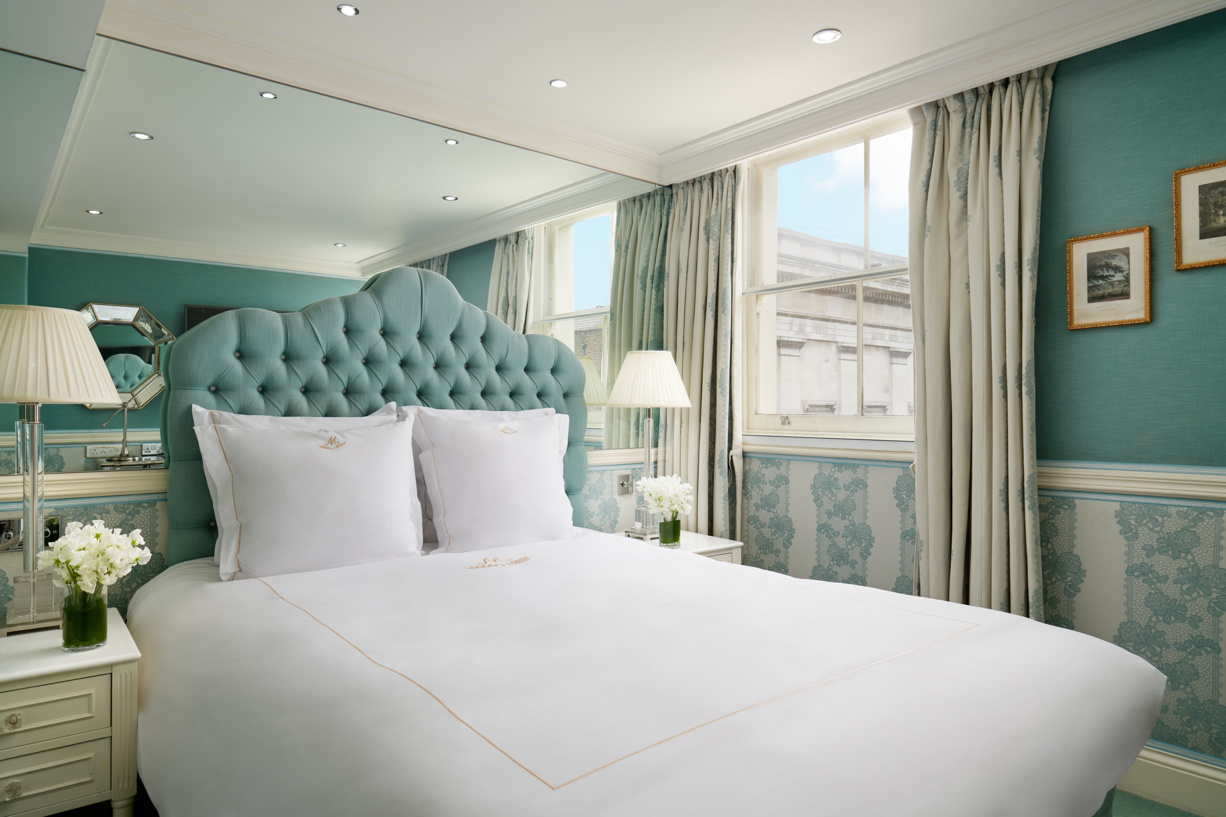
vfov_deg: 59.5
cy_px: 408
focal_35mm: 21
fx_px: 715
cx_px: 613
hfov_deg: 81.2
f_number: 16
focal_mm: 21
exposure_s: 1/250
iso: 100
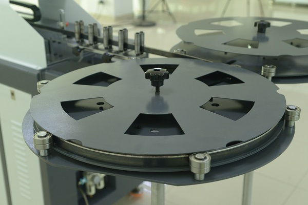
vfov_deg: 28.1
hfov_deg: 41.1
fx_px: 411
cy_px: 102
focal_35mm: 48
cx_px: 154
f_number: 5
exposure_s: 1/80
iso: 2000
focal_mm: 48
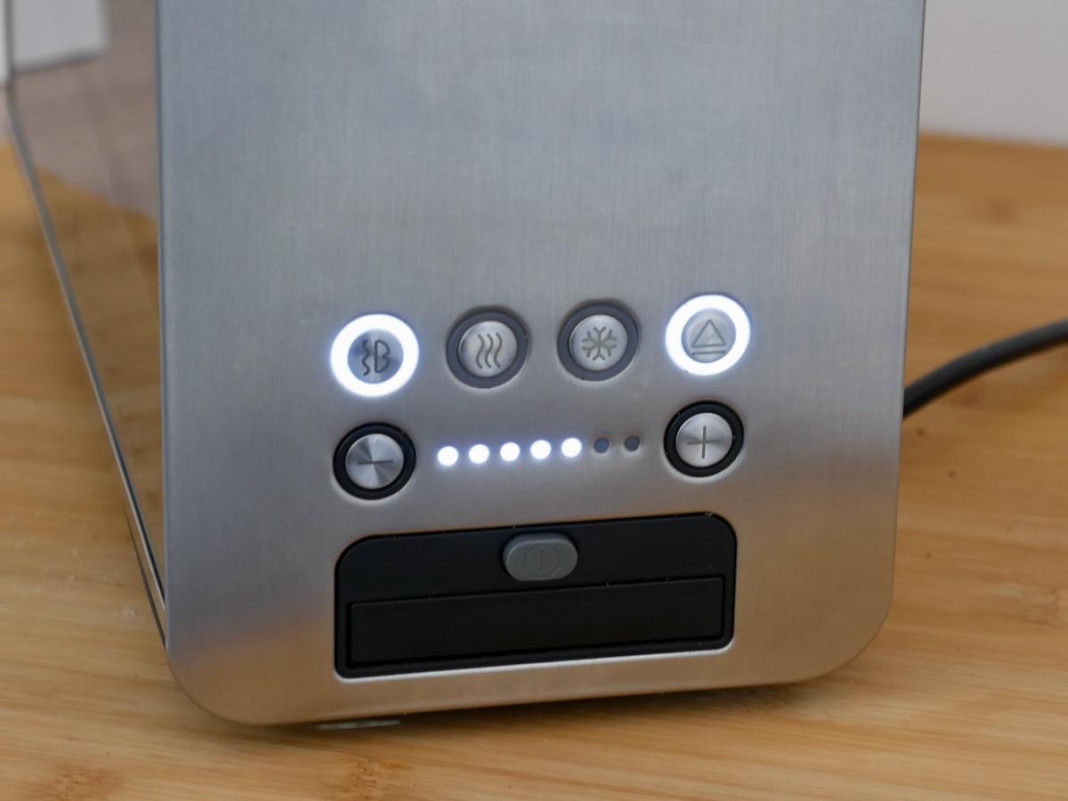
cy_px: 400
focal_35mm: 72
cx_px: 534
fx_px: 2221
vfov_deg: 20.4
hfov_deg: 27.0
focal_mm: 35
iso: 400
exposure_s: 1/8
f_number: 3.5
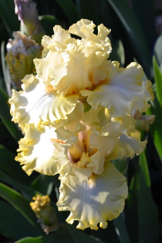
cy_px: 122
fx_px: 445
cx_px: 81
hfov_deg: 20.6
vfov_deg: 30.5
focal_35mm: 66
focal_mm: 44
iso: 100
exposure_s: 1/200
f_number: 7.1
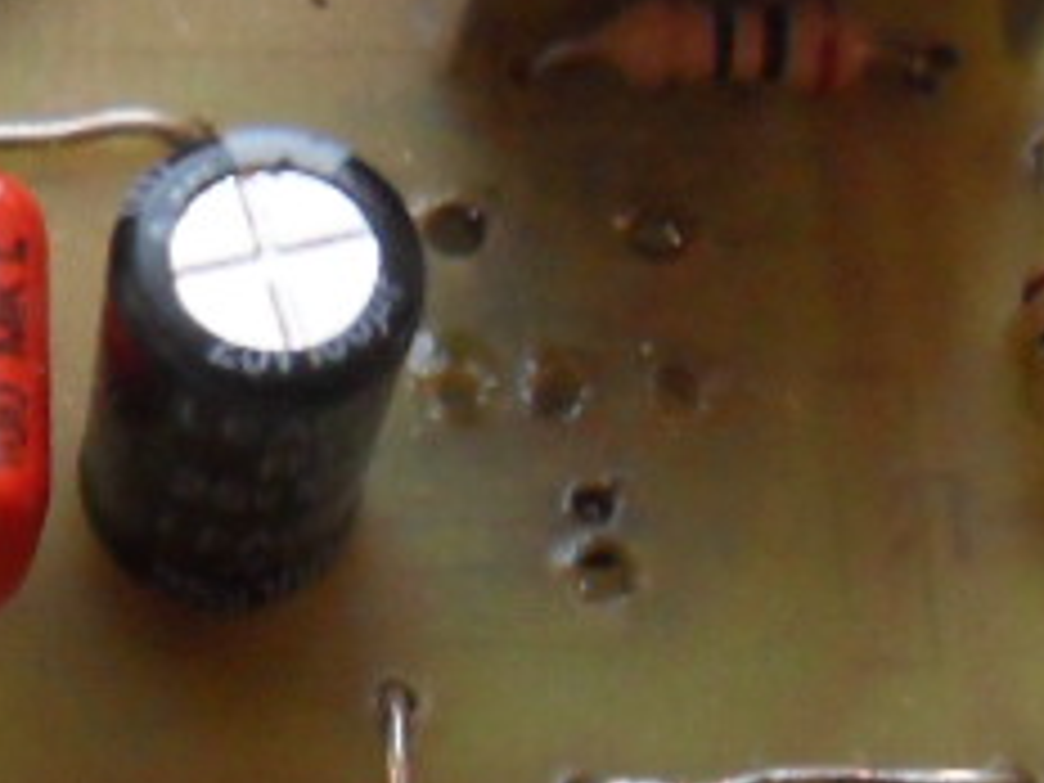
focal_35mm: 106
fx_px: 3197
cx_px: -27
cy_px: 626
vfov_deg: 13.9
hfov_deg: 18.0
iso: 400
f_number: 3.3
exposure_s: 1/10
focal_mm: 4.2
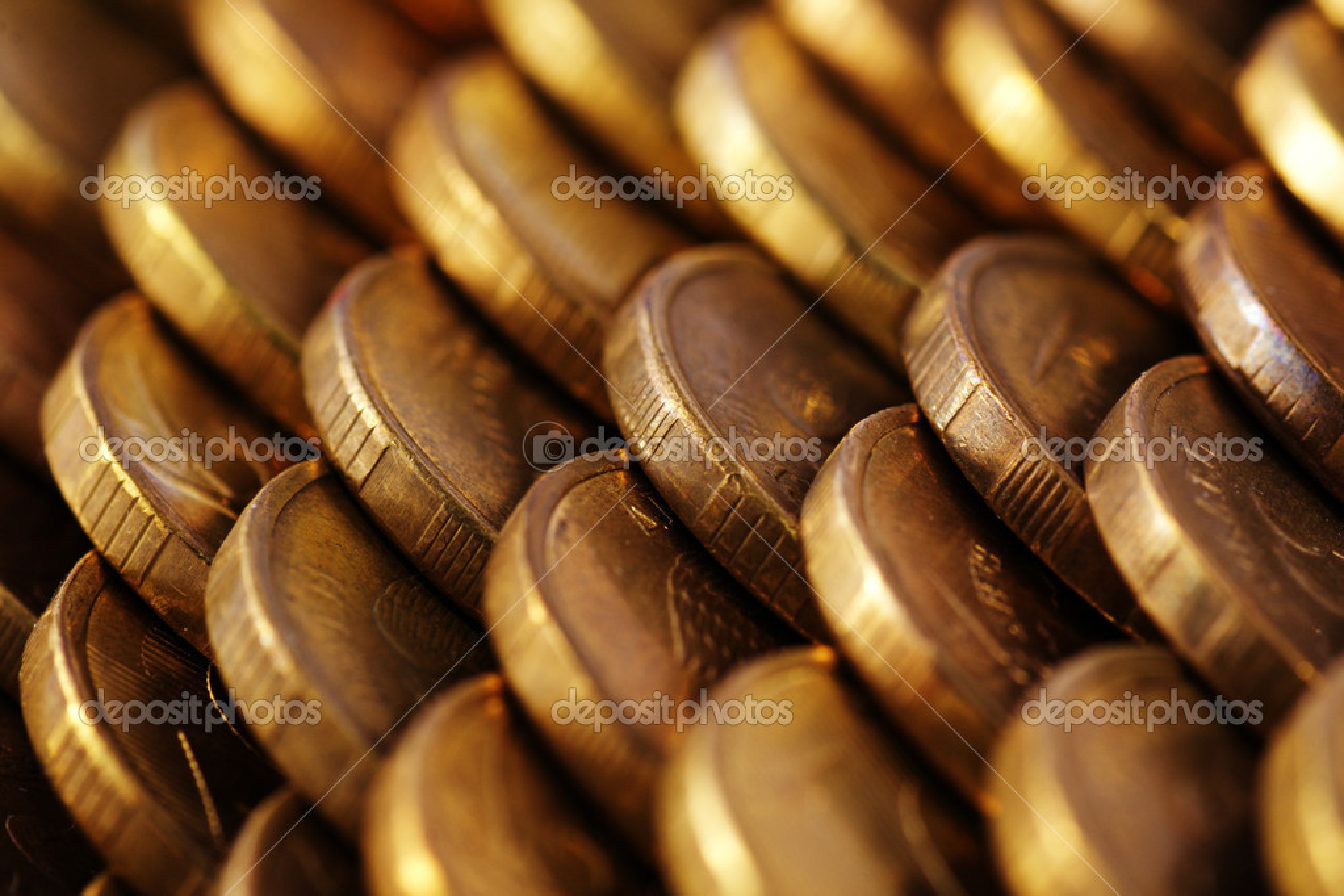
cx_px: 672
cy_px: 448
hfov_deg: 15.2
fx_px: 5040
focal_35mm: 135
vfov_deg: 10.2
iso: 100
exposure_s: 1/100
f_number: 18
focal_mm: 90
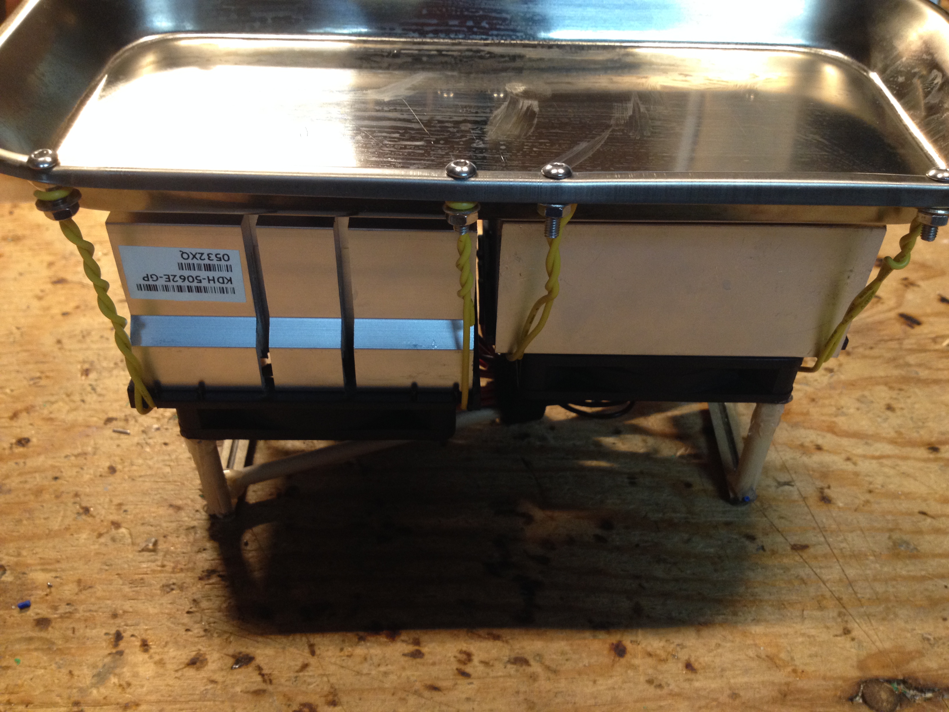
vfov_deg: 40.7
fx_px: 960
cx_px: 474
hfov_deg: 52.6
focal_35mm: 35
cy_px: 356
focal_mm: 4.28
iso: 160
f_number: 2.4
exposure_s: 1/20
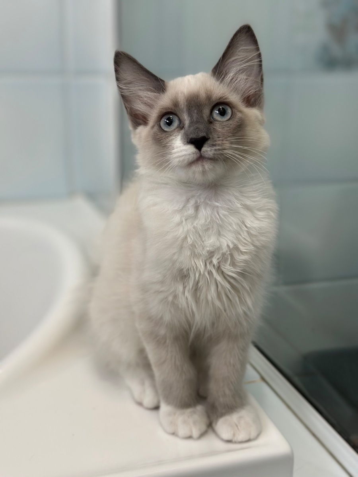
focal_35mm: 48
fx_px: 662
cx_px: 179
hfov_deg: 30.3
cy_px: 238
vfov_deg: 39.7
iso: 125
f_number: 1.78
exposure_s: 1/81
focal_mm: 6.86
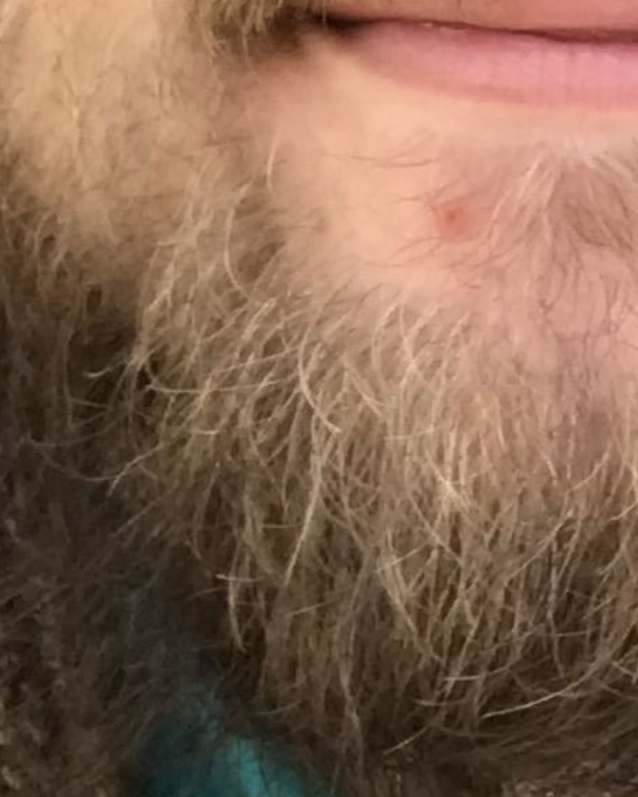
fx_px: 3917
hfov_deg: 8.2
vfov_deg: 11.6
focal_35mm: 166
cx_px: 1741
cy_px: 206
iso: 32
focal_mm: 2.87
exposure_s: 1/120
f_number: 2.2
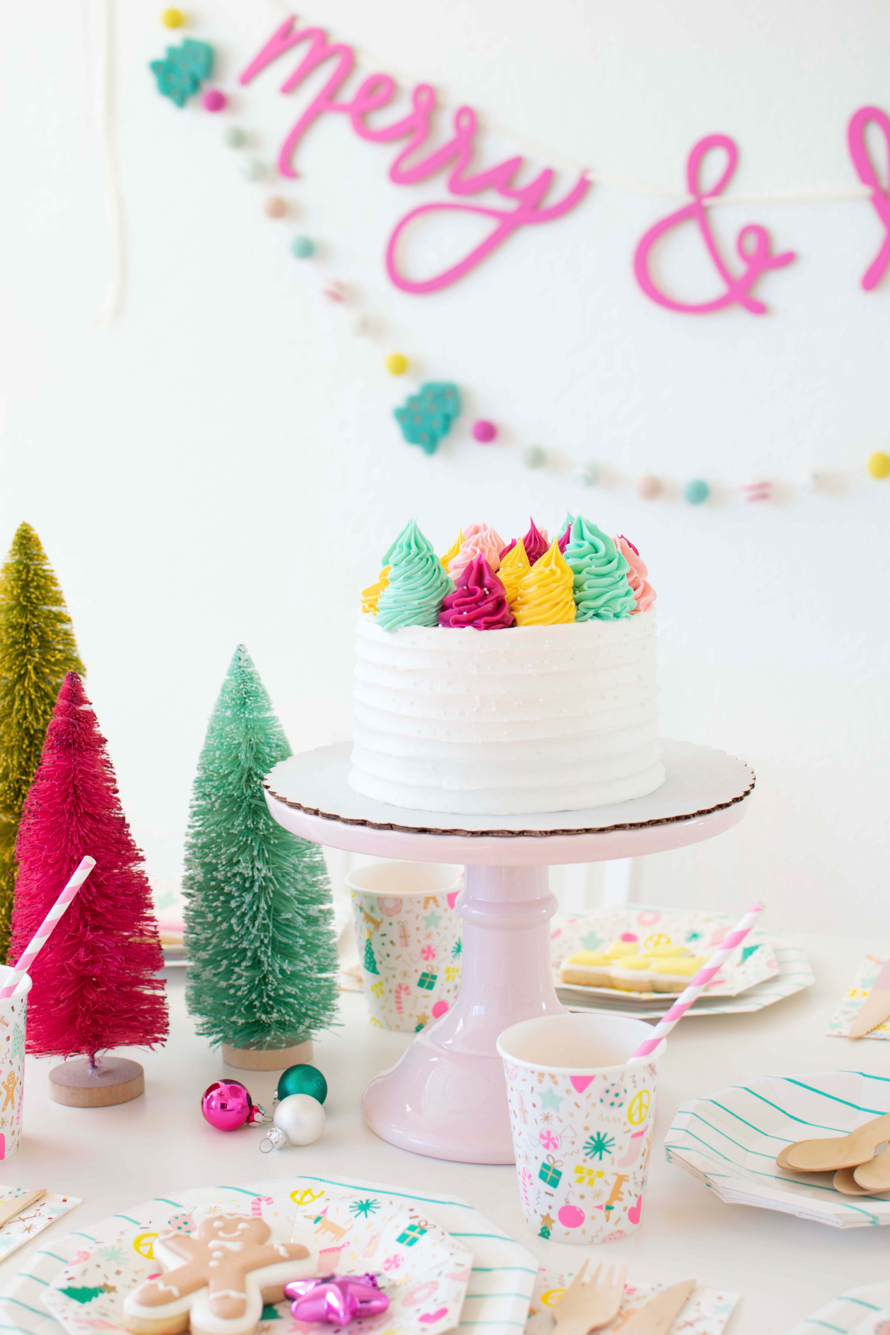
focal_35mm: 52
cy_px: 668
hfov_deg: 25.8
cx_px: 445
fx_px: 1947
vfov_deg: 37.9
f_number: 3.5
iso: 200
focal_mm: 35
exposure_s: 1/80
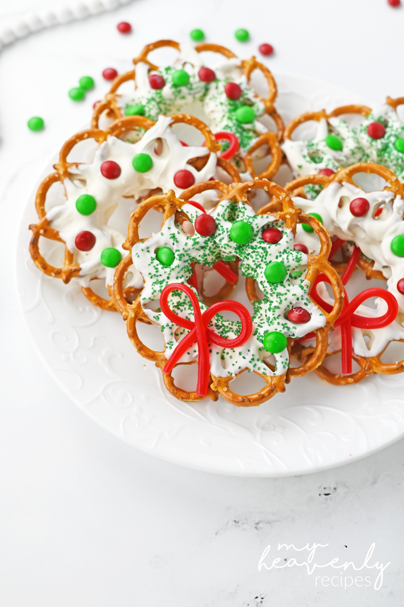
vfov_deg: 39.6
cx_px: 202
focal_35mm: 50
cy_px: 304
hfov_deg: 27.0
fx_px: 843
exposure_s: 1/200
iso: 400
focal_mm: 50
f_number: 5.6
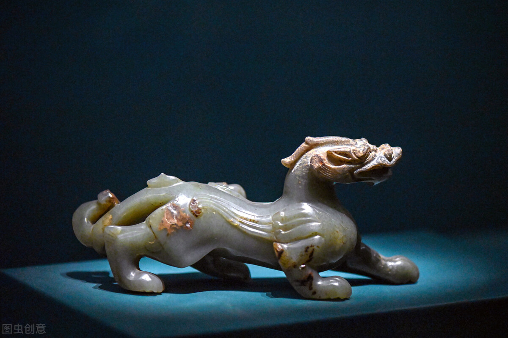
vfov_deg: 13.0
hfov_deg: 19.5
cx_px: 254
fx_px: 1481
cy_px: 169
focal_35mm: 105
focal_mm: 105
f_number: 3
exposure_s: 1/100
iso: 10000
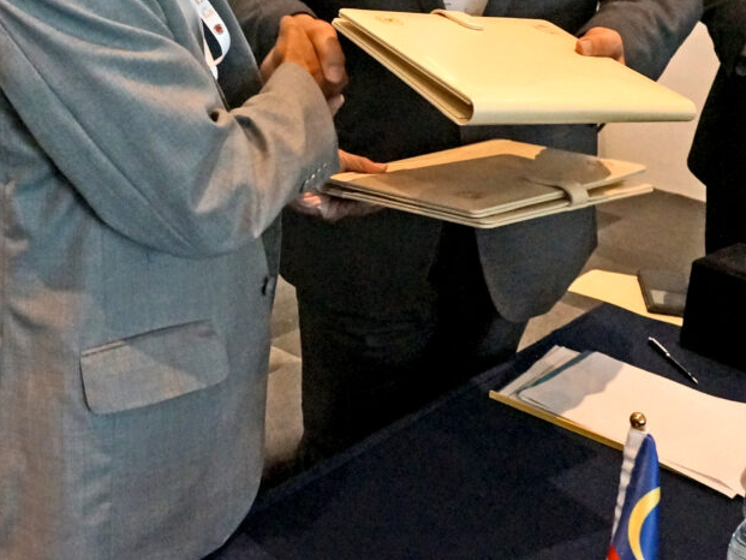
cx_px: 208
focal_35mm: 57
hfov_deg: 33.3
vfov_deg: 24.7
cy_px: 33
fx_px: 1229
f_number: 3.5
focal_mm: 16
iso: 3200
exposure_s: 1/125
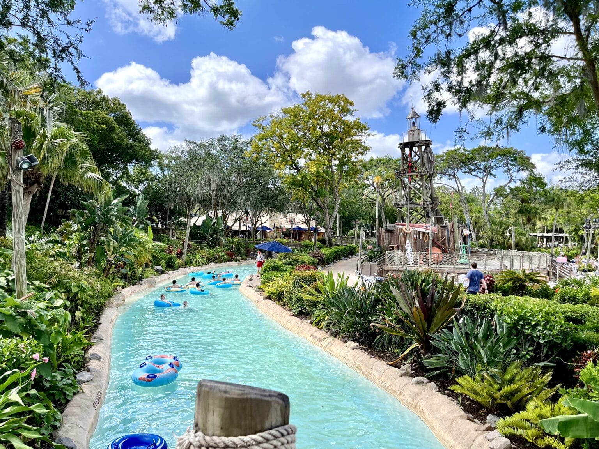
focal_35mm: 26
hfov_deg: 67.3
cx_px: 300
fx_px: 450
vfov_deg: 53.1
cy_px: 224
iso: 50
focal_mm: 5.1
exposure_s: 1/1957
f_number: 1.6
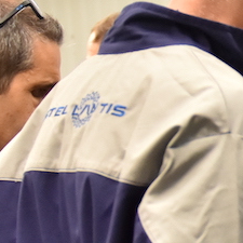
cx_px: 531
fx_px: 1382
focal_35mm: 174
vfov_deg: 10.0
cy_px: 198
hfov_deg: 9.2
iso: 2000
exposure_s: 1/640
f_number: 2.8
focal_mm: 24
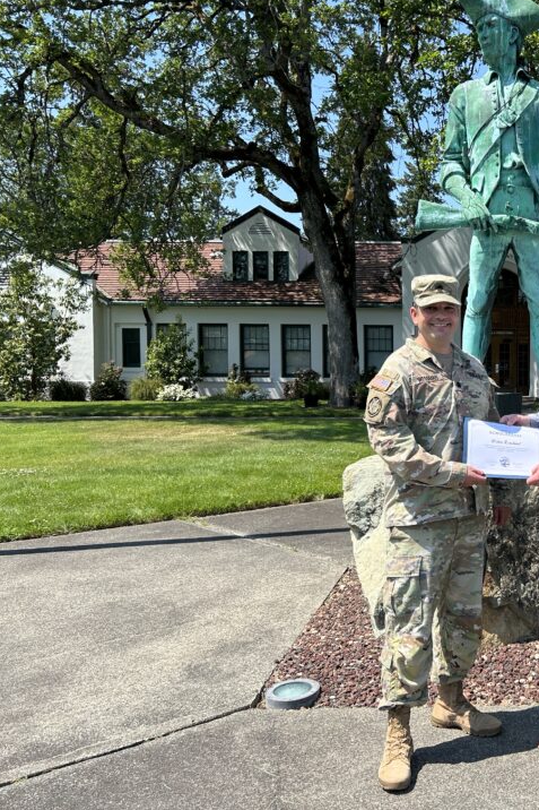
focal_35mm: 37
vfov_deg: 51.9
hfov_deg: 33.7
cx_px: 499
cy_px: 398
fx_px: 831
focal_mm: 5.7
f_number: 1.5
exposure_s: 1/2353
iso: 50
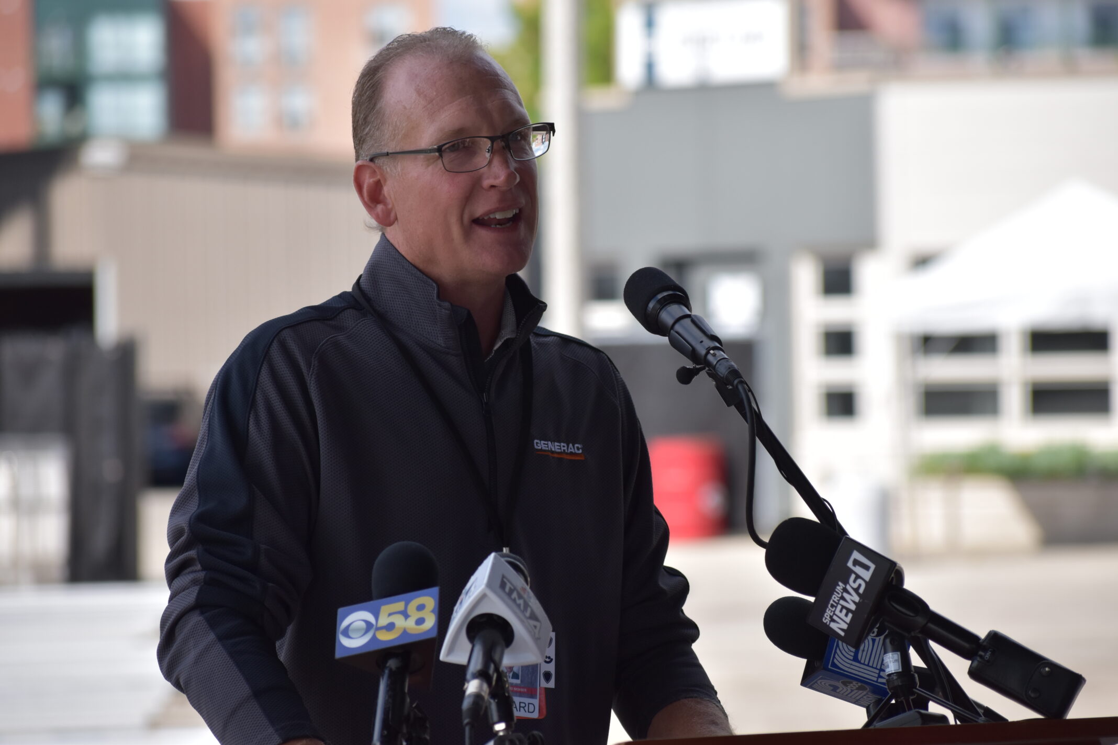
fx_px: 6754
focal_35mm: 218
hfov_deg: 9.5
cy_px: 372
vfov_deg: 6.3
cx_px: 559
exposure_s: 1/1600
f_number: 5
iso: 400
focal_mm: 145
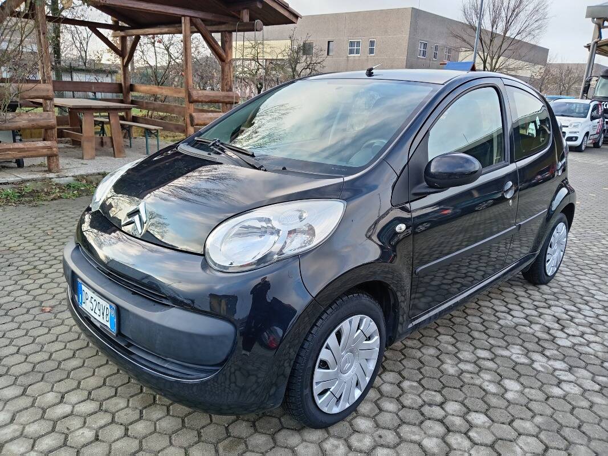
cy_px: 228
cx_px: 304
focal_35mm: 27
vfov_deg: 51.3
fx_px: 474
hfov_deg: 65.3
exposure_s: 1/50
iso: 108
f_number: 1.8
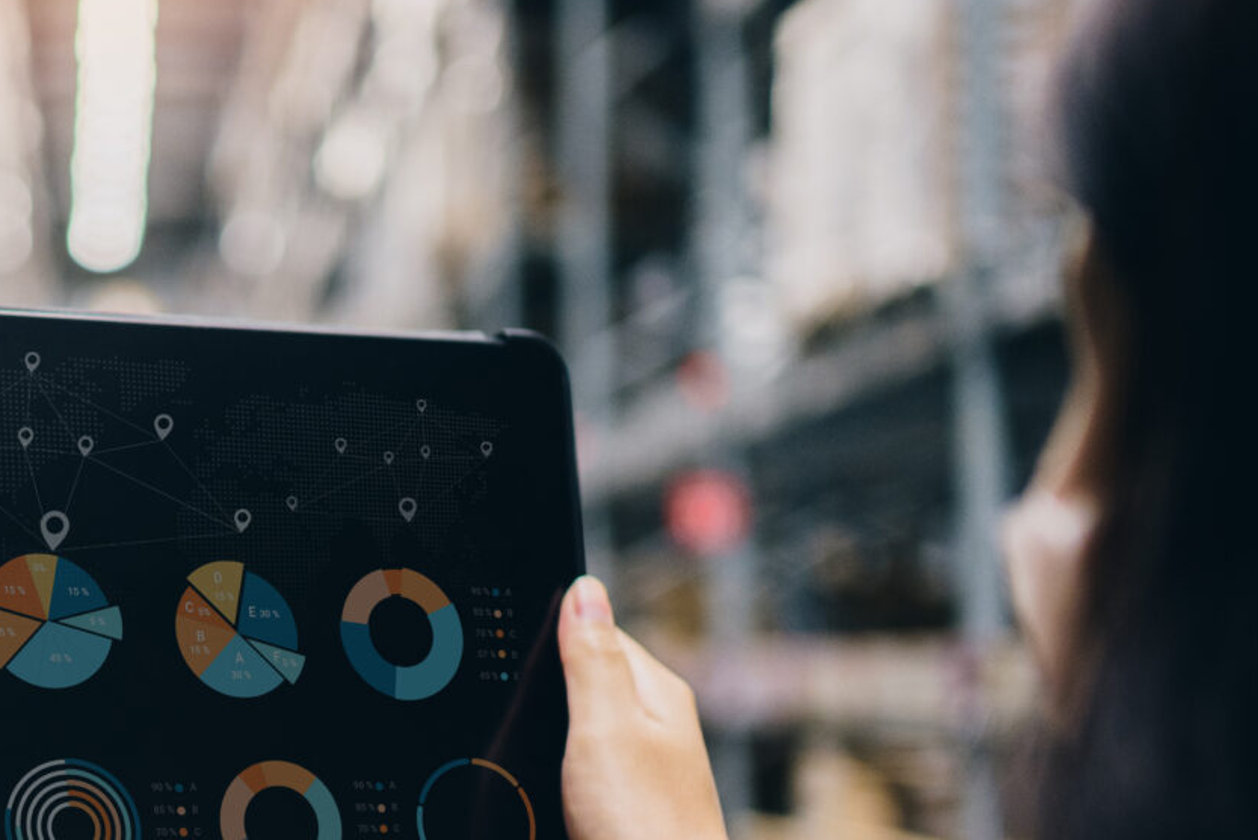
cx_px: 89
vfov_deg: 15.8
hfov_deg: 22.9
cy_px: 662
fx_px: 3006
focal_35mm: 86
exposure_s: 1/100
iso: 400
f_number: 2
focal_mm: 35
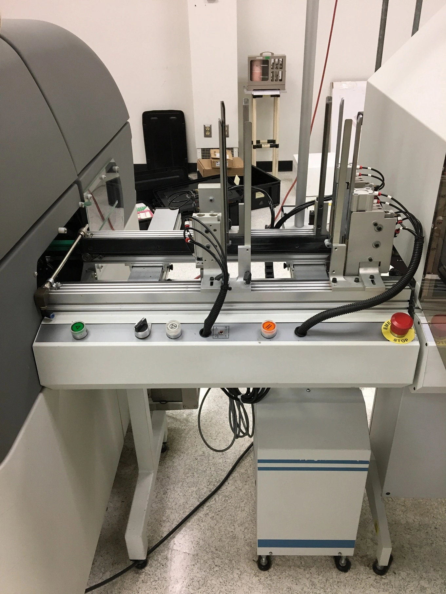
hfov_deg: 48.2
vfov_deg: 61.7
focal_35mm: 29
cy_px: 297
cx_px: 223
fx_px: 498
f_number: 2.2
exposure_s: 1/30
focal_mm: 4.15
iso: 80
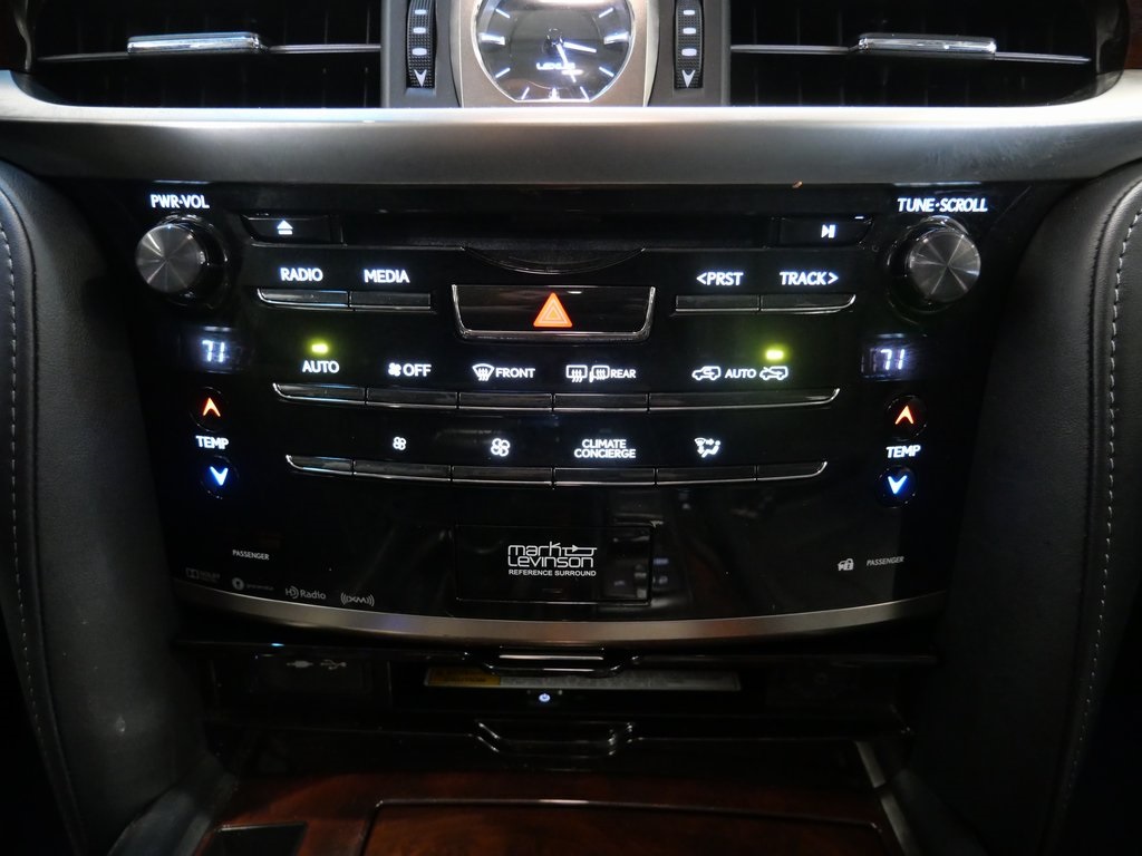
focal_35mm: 24
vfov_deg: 56.8
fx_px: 792
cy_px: 428
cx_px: 571
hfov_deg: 71.6
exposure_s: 1/8
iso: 3200
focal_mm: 12
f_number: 3.5
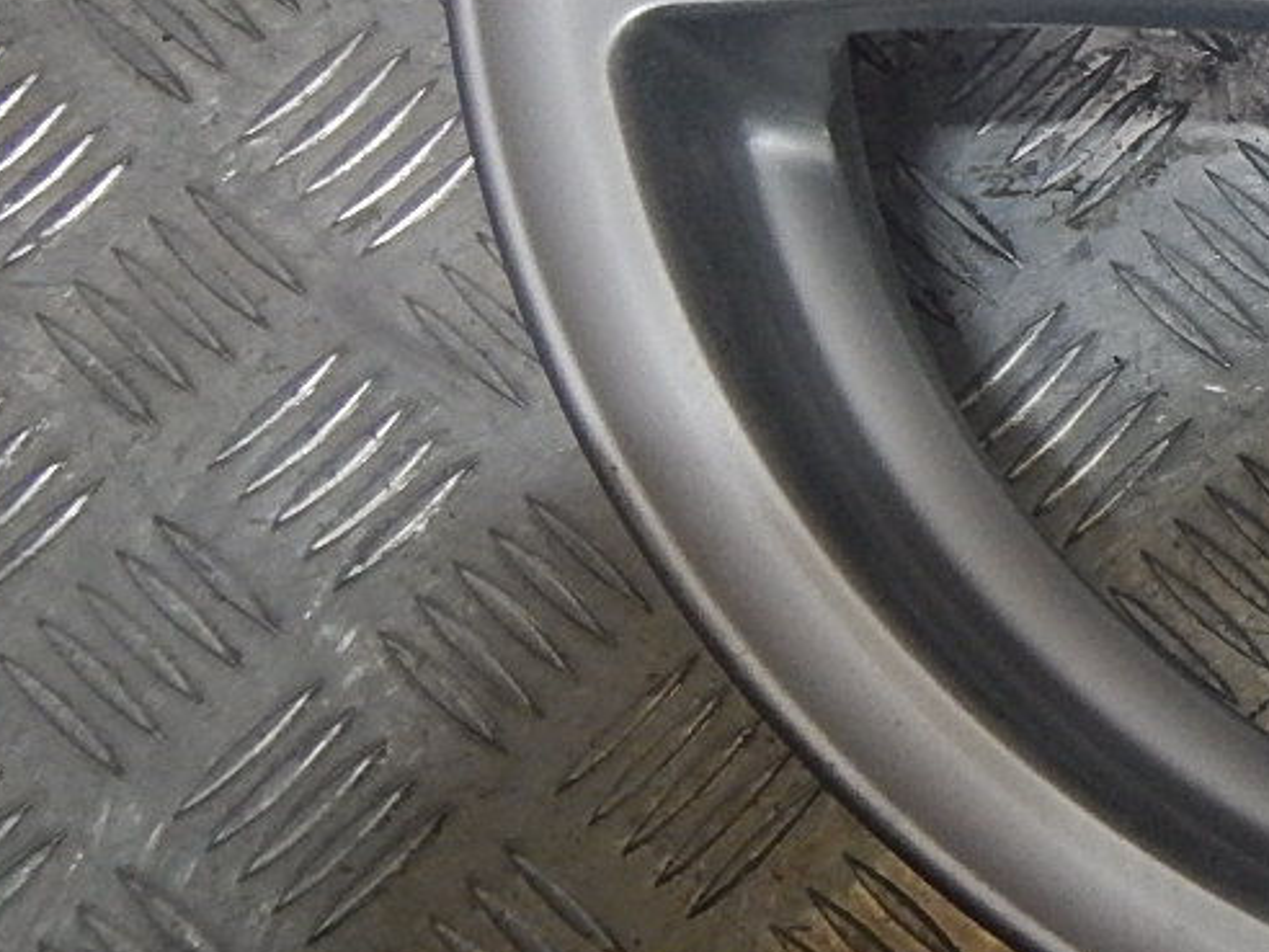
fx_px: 3336
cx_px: 1904
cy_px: -165
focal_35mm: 91
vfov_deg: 15.7
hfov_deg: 18.9
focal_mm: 5
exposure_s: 1/30
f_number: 3.9
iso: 360
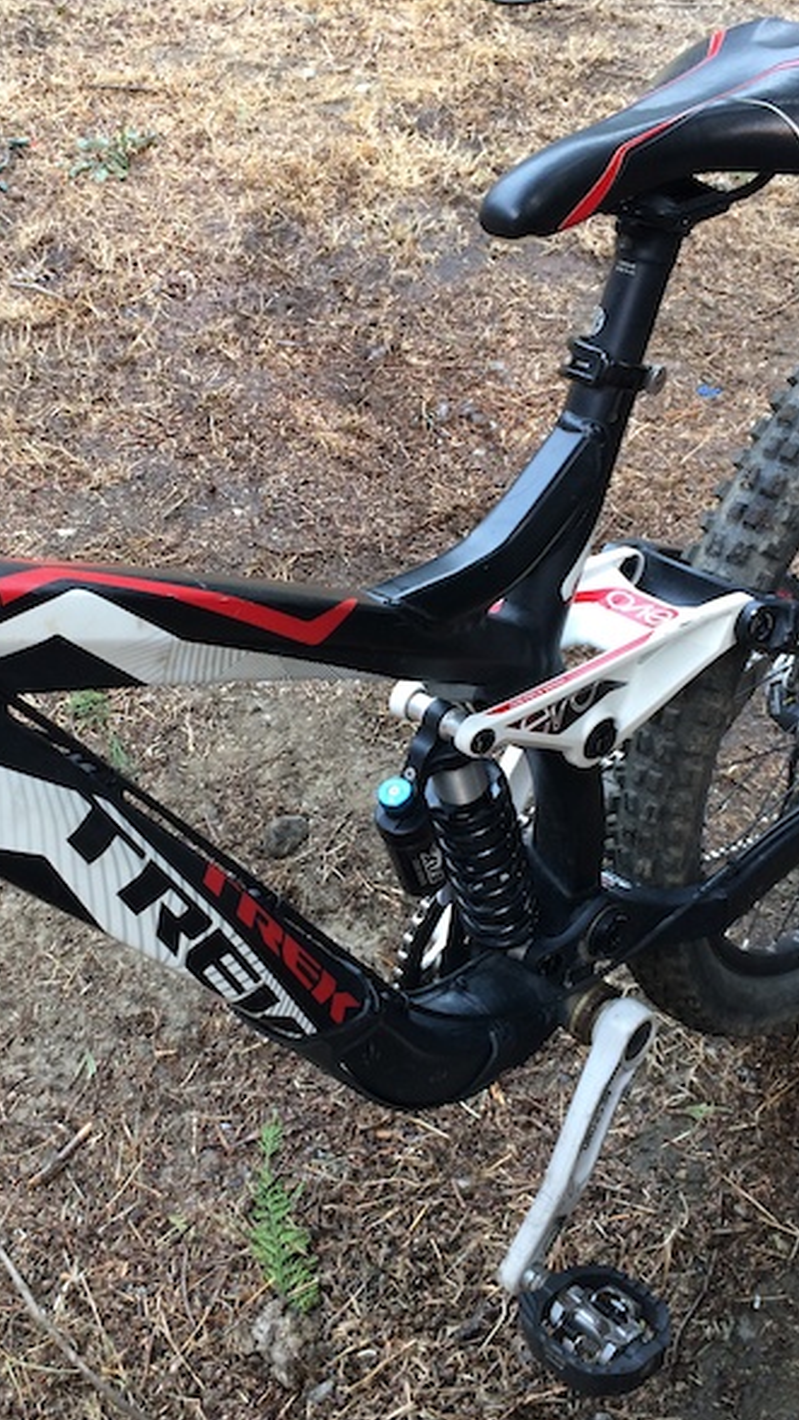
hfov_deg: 27.6
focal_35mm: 43
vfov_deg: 47.3
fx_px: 1619
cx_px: 278
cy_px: 717
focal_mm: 4.15
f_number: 2.2
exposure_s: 1/120
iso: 50
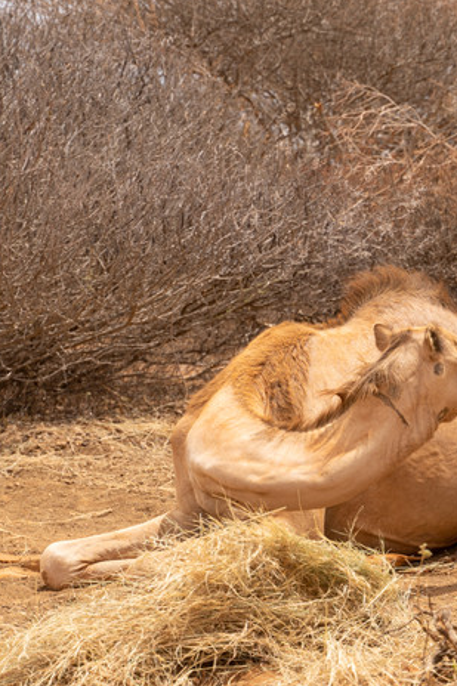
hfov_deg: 12.4
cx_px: 209
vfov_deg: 18.6
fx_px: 2096
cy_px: 332
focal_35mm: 110
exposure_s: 1/1250
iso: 100
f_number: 4
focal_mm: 51
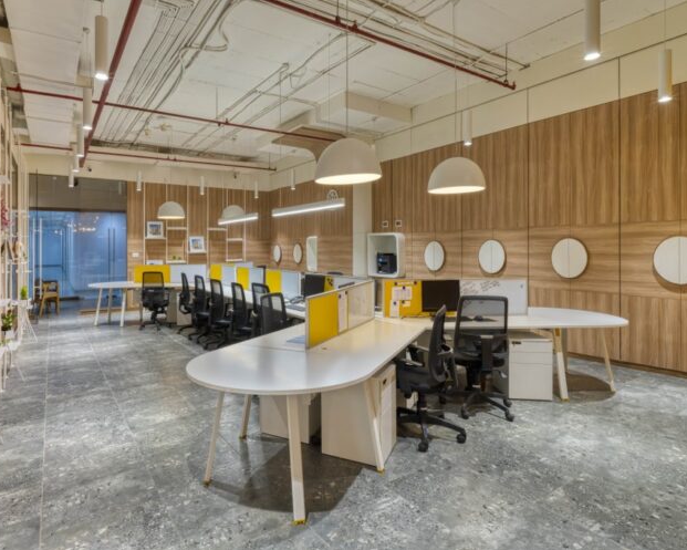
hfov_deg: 89.4
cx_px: 312
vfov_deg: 77.0
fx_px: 346
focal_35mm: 17
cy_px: 276
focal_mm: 15
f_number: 16
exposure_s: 1/3.33
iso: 500
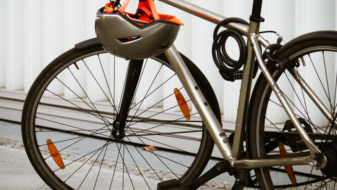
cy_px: 64
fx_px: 992
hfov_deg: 19.3
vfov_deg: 10.9
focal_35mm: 111
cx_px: 155
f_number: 4
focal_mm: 45
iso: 160
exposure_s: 1/500
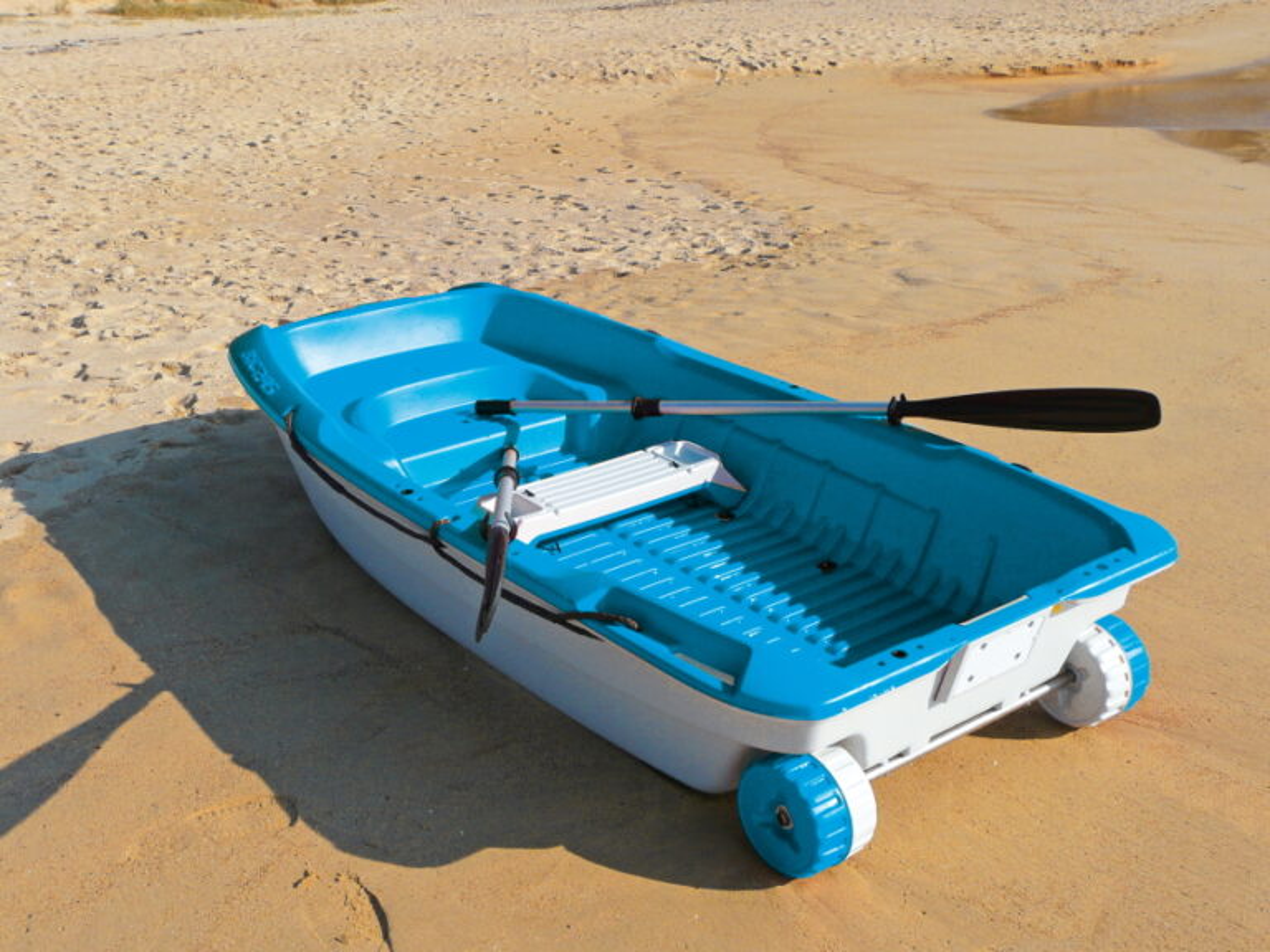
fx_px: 1468
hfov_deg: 46.8
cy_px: 476
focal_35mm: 40
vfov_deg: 36.0
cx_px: 635
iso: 100
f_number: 3.9
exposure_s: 1/800
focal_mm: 6.5
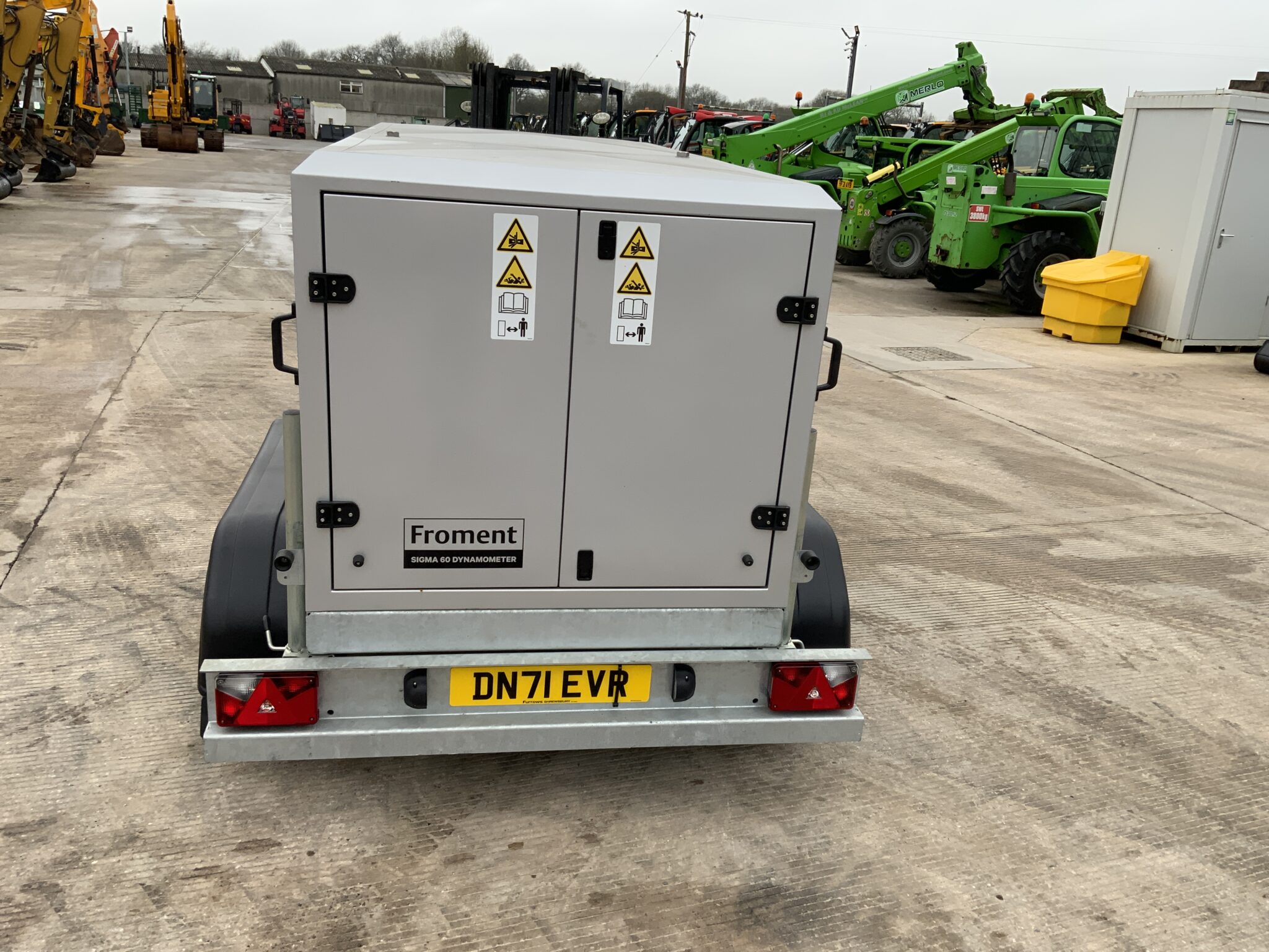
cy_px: 476
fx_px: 1063
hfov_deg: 61.7
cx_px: 634
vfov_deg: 48.2
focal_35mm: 29
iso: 16
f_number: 1.8
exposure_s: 1/400
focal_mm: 3
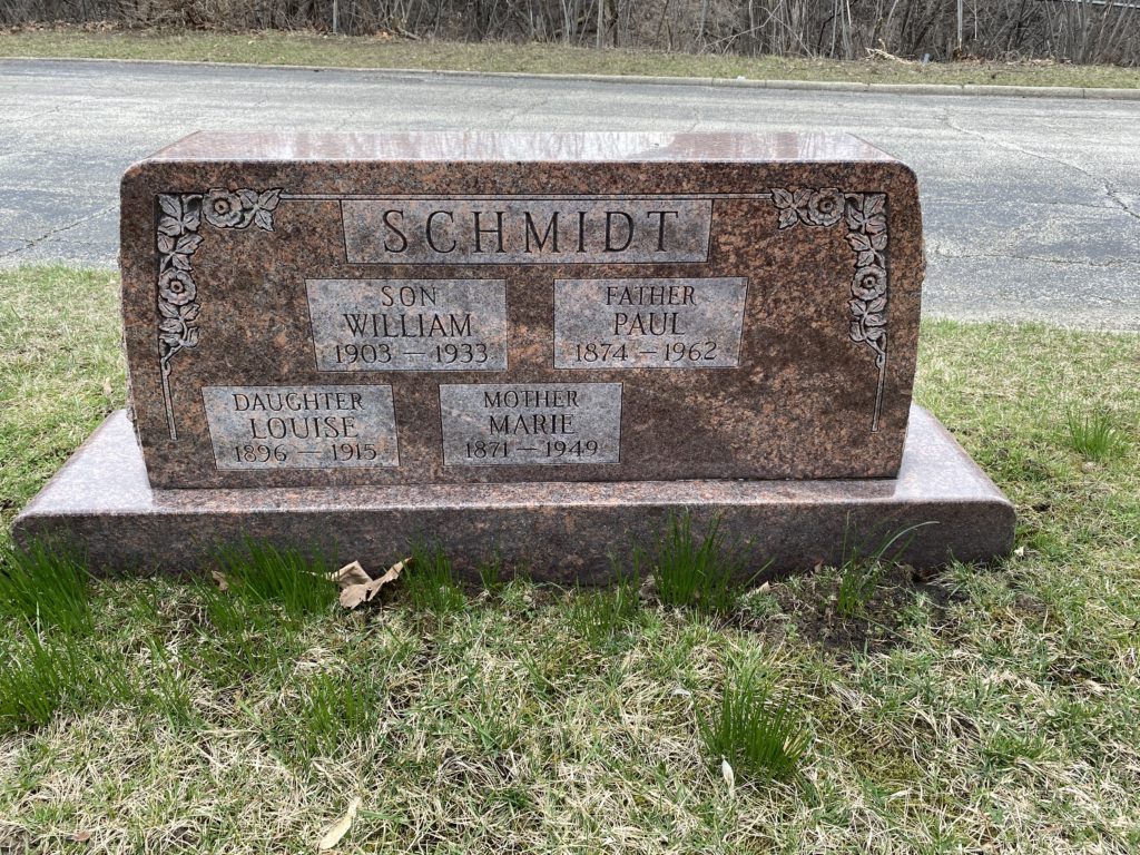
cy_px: 428
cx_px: 570
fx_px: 856
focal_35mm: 26
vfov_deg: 53.1
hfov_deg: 67.3
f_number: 1.8
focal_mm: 4.25
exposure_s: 1/228
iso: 32
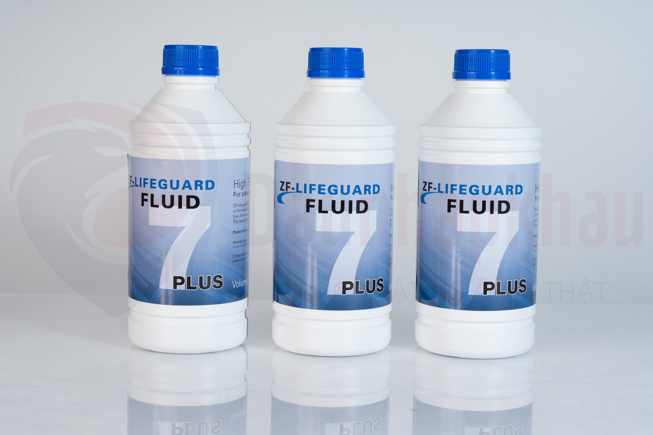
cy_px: 218
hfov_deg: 28.8
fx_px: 1270
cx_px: 326
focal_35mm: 70
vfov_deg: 19.5
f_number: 8
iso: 100
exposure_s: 1/160
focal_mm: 70
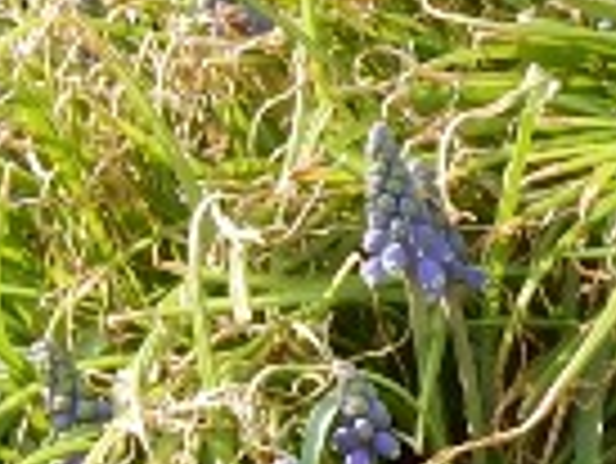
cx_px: 1295
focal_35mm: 210
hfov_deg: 8.8
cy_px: 541
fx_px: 3740
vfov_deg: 7.0
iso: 125
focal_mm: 6.4
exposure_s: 1/125
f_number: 4
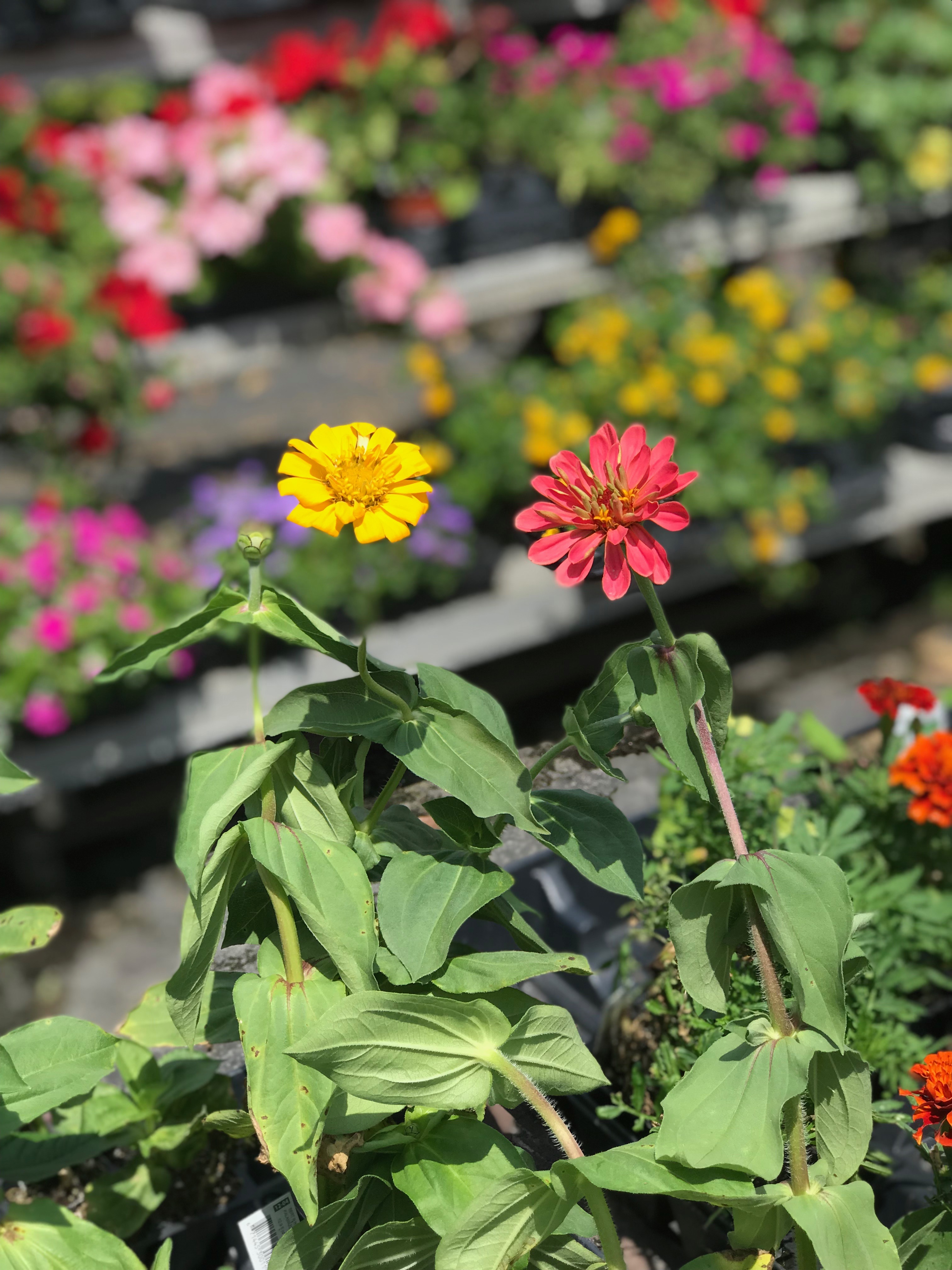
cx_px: 476
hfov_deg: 25.7
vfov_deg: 33.8
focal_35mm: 57
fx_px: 2090
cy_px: 635
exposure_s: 1/725
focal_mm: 6.6
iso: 20
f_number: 2.8
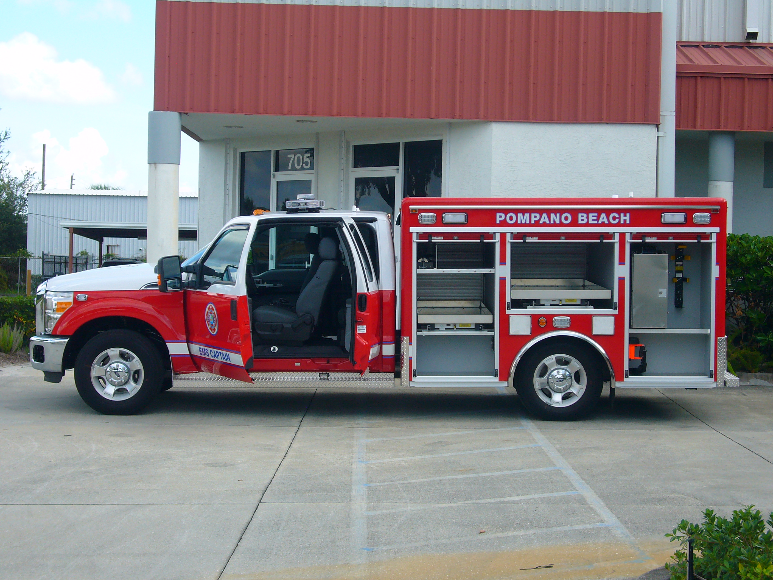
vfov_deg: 21.6
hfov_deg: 28.6
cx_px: 386
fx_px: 1518
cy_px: 290
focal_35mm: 68
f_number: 4.3
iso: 80
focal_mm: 11.2
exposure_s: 1/250
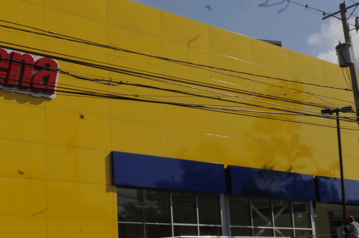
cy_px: 155
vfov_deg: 22.4
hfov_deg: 32.8
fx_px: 599
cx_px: 95
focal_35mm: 60
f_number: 22
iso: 500
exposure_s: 1/320
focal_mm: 17
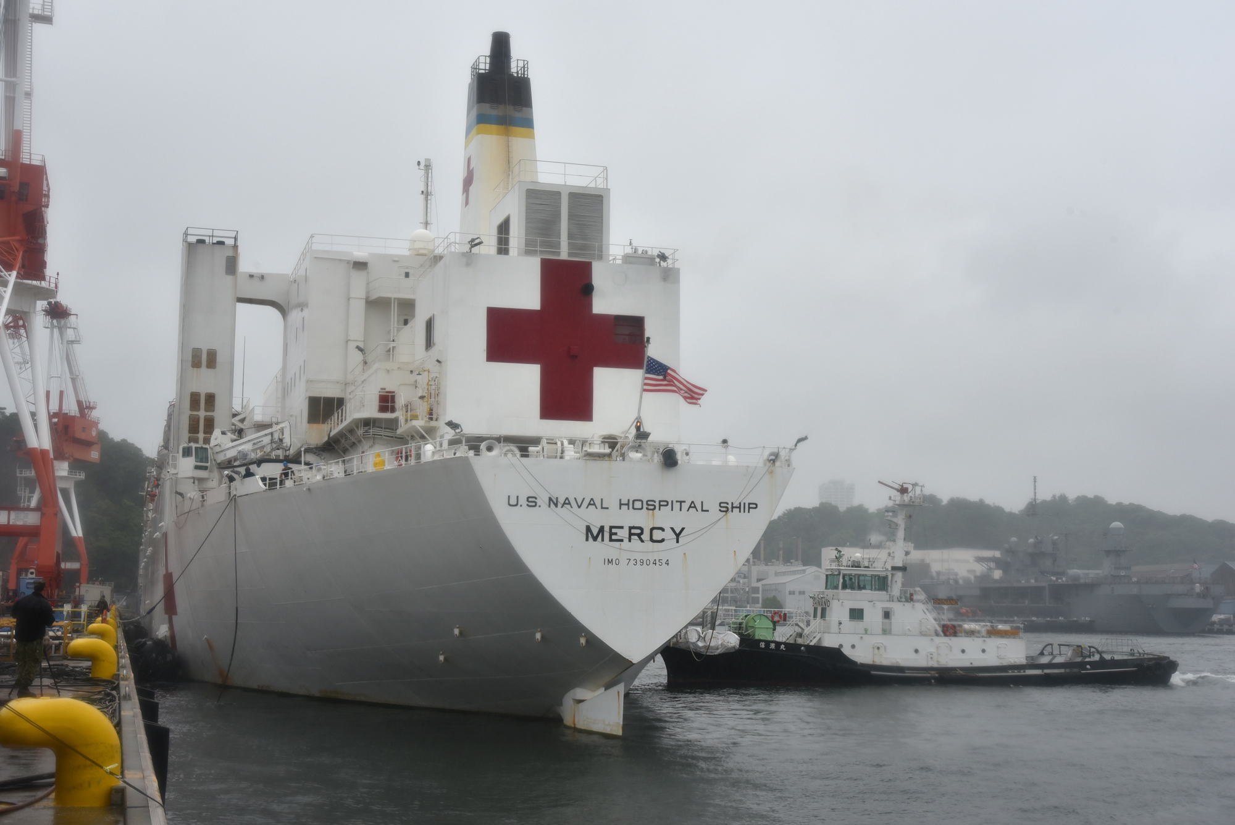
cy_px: 412
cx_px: 618
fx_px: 1510
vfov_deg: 30.5
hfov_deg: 44.5
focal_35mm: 44
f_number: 11
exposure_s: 1/125
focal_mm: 44
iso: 250
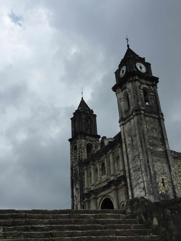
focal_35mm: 37
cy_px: 114
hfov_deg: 38.7
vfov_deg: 50.1
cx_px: 85
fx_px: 258
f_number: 2.2
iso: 32
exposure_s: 1/3597
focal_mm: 4.15
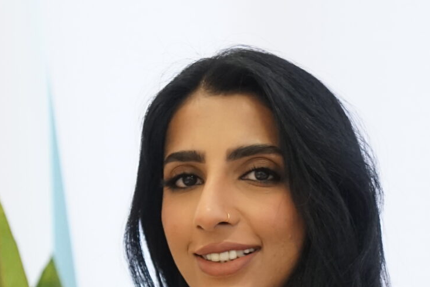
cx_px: 181
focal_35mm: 199
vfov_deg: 6.8
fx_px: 2377
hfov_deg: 10.3
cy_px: 500
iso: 2000
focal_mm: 57
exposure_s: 1/125
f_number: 4
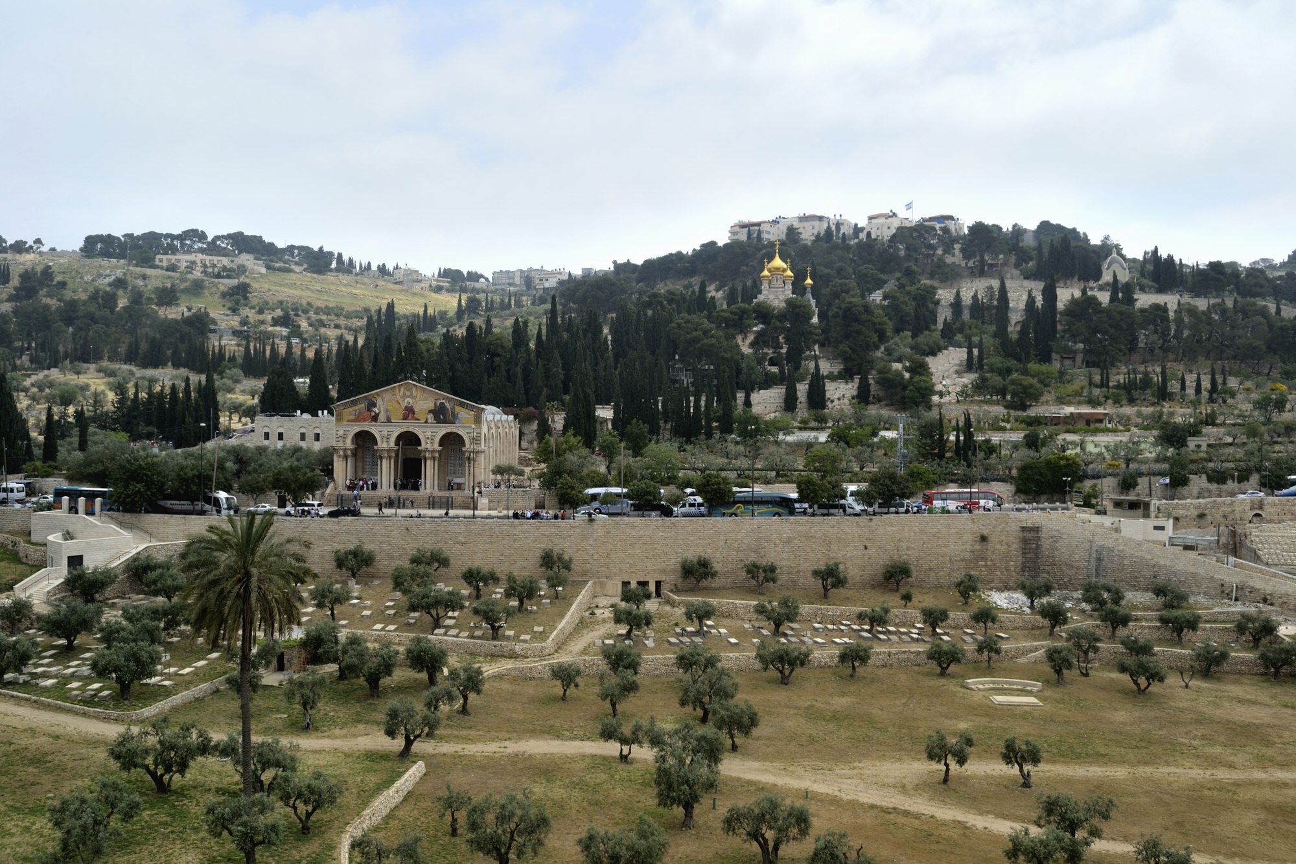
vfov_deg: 43.6
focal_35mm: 30
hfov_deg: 61.9
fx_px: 1080
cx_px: 648
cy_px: 432
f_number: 9
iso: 100
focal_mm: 20
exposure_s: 1/80
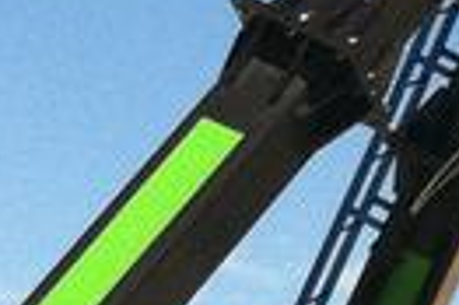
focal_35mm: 284
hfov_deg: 6.5
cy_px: -443
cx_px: 1430
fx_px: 3616
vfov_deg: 4.7
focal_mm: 3.85
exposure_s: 1/1588
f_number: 2.8
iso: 80
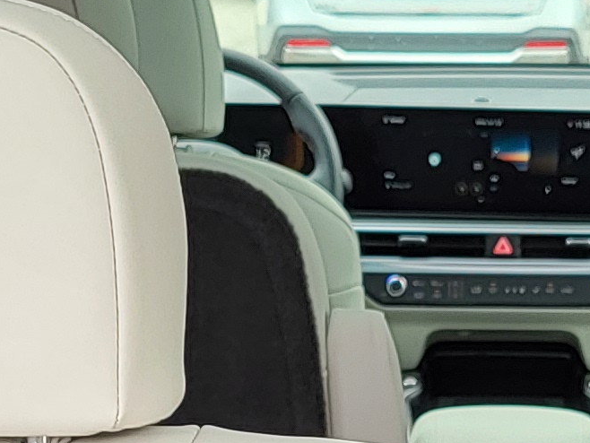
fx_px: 2694
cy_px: 908
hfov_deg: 12.4
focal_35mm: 158
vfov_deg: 8.8
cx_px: 529
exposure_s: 1/228
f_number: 1.8
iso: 40
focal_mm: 5.4
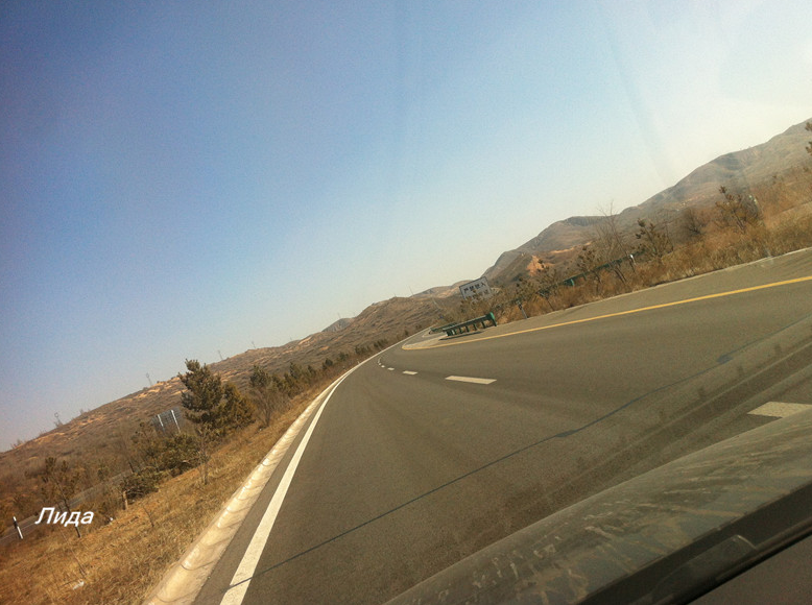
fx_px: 843
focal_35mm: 36
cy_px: 296
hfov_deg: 51.4
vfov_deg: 39.5
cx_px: 413
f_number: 2.8
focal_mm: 3.85
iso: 80
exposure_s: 1/1207
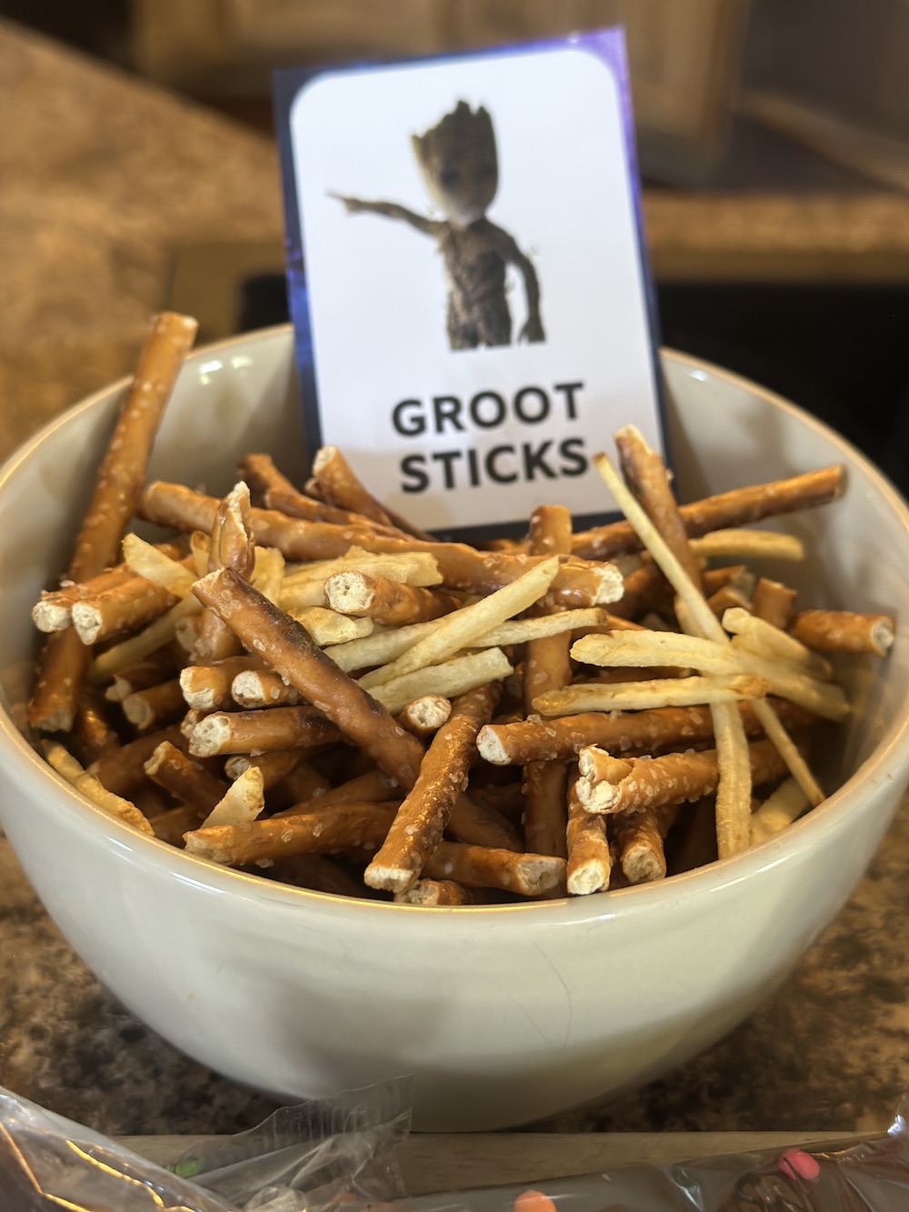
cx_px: 454
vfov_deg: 39.7
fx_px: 1680
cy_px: 606
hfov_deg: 30.3
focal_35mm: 48
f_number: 1.78
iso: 320
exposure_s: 1/40
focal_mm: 6.86
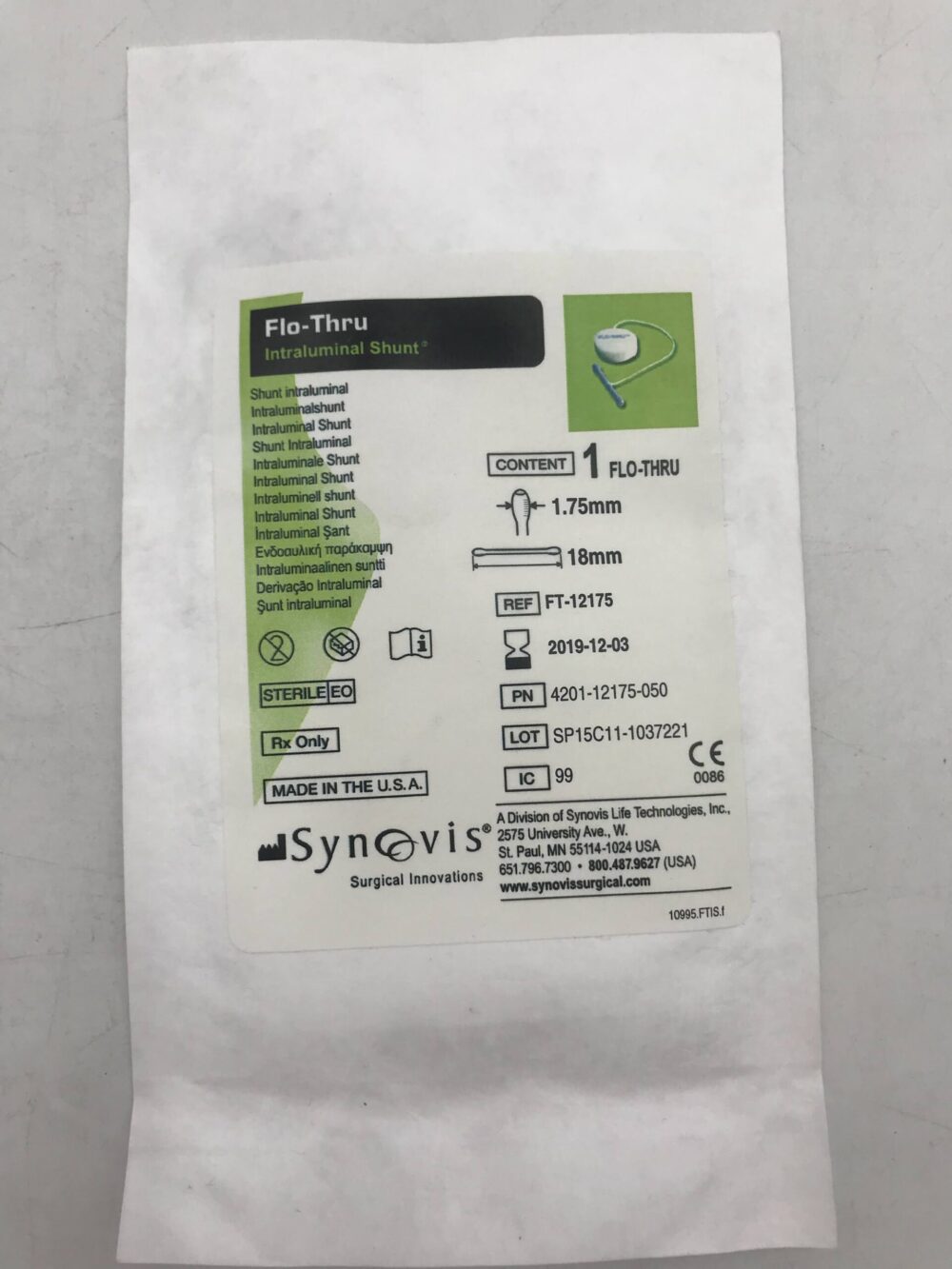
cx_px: 476
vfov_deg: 63.4
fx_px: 1027
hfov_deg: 49.8
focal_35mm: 28
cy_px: 634
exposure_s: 1/302
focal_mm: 3.99
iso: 20
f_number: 1.8
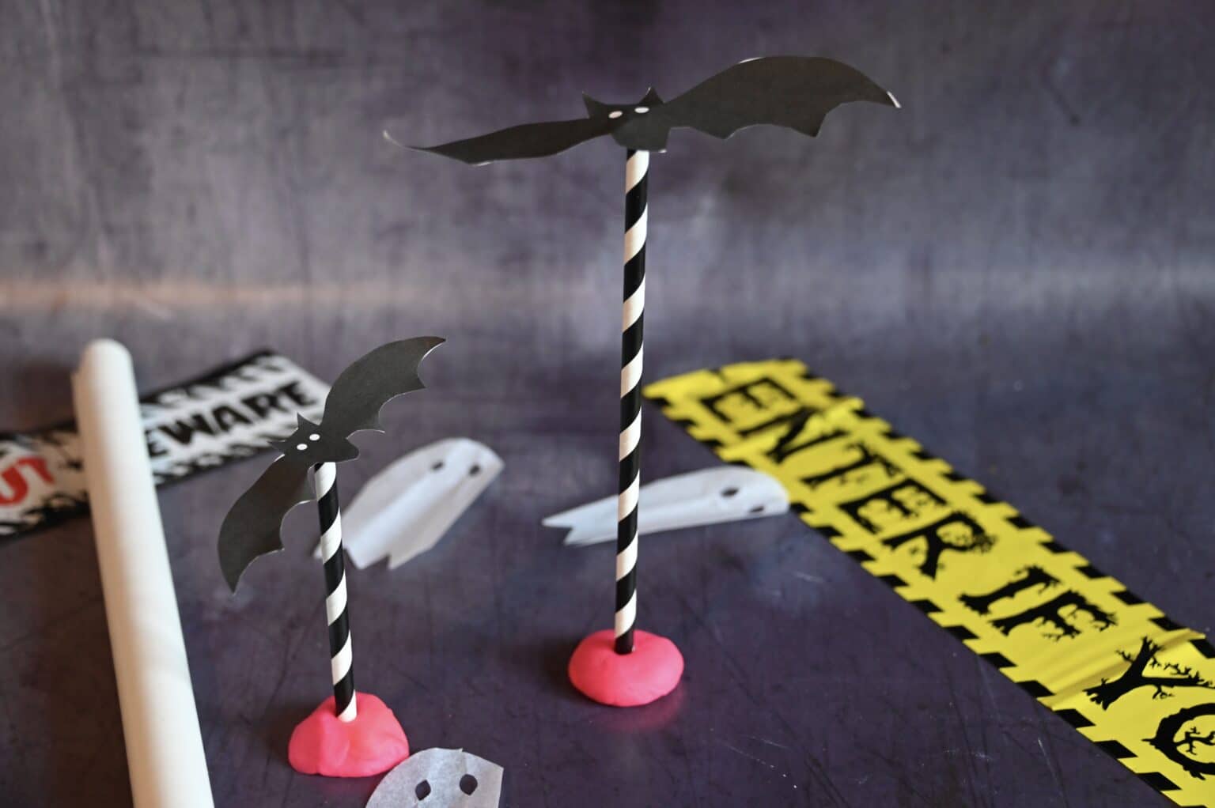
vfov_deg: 19.4
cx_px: 608
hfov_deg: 28.9
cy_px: 404
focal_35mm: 70
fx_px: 2361
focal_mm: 70
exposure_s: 1/125
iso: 3200
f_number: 5
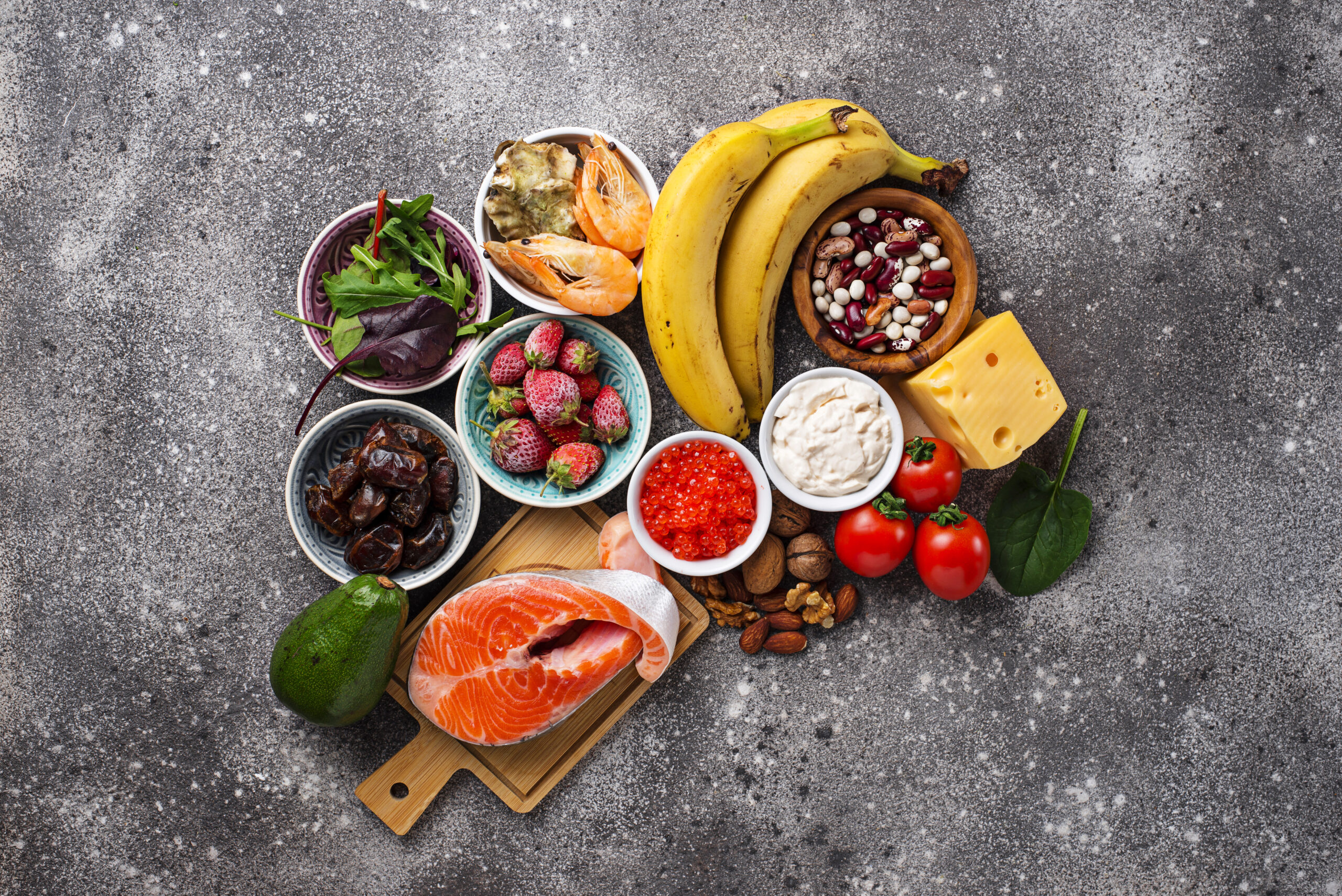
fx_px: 1865
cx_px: 671
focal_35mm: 50
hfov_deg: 39.6
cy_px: 448
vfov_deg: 27.0
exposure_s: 1/125
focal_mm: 50
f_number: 9
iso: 100
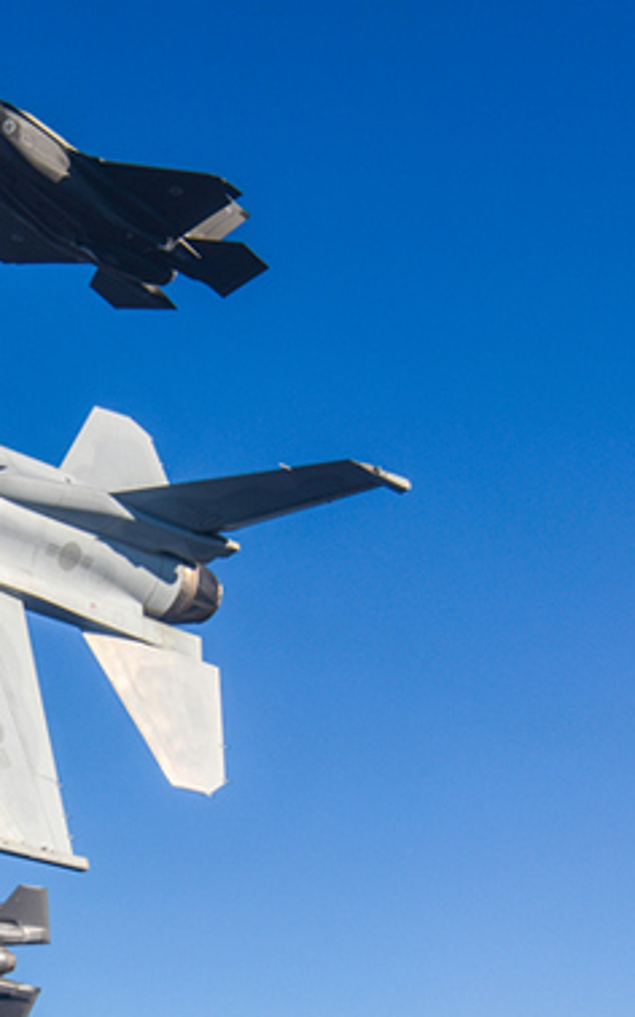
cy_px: 548
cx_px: -153
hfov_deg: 17.8
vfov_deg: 29.8
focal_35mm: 69
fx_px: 1912
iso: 100
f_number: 8
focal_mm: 40
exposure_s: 1/500
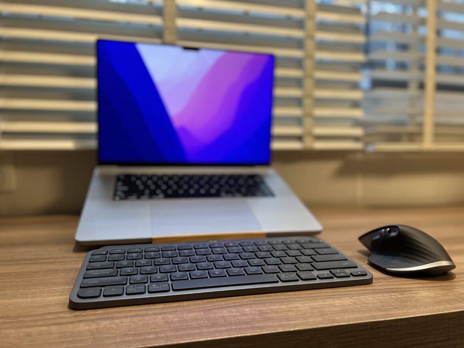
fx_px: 349
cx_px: 232
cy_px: 174
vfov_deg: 53.1
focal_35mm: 26
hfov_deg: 67.3
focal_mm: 5.7
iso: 125
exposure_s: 1/60
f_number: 1.5
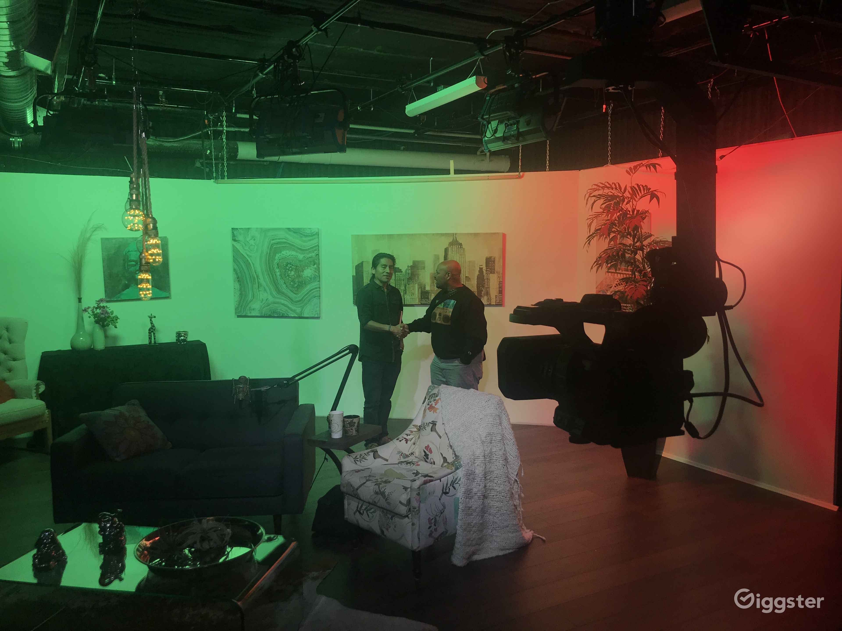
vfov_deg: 49.7
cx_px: 421
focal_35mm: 28
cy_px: 316
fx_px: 681
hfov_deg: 63.4
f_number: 1.8
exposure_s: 1/152
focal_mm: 3.99
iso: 20
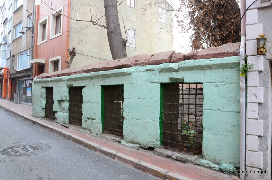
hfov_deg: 70.5
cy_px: 90
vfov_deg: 50.2
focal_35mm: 26
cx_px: 136
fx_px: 192
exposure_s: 1/25
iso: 200
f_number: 7.1
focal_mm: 17
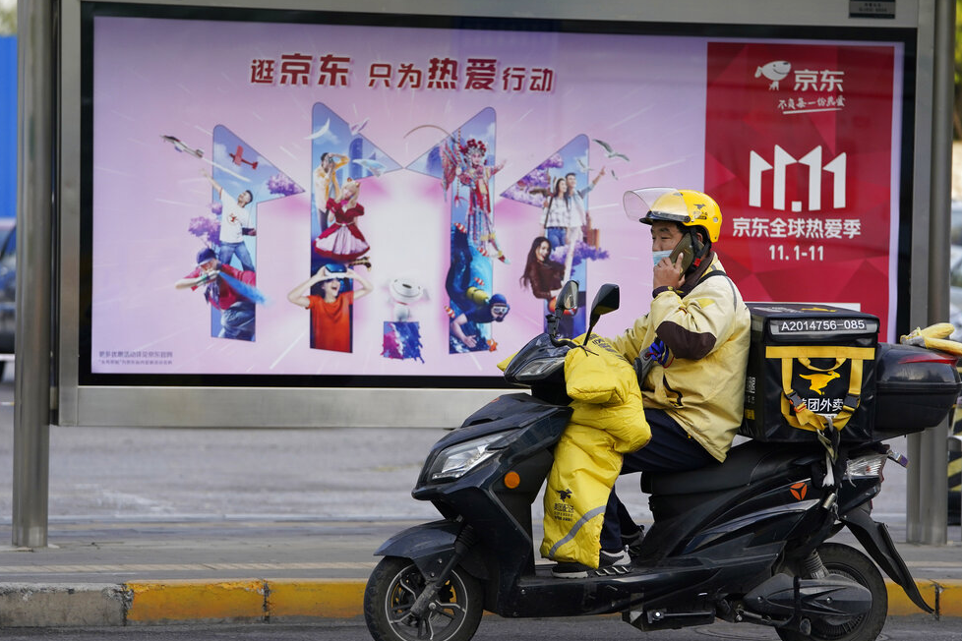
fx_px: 4142
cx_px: 489
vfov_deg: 8.9
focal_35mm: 155
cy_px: 331
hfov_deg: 13.2
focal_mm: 148
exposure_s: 1/1250
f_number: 4
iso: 800
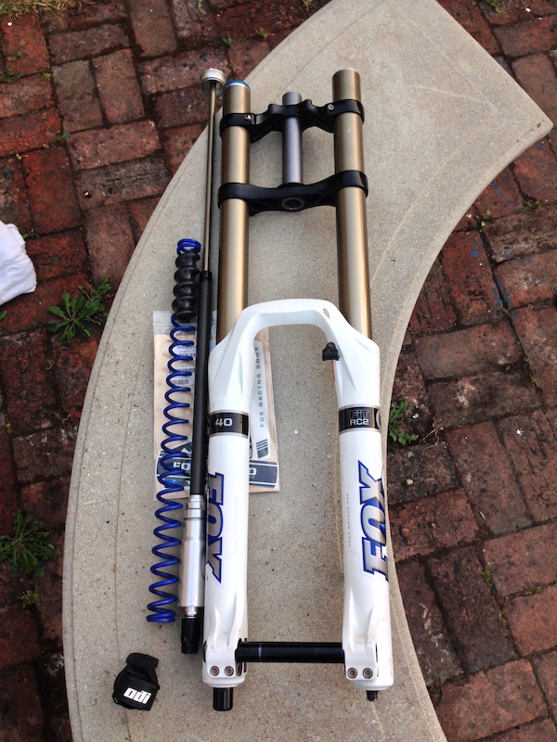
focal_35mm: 33
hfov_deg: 42.9
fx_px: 708
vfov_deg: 55.4
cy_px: 371
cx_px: 278
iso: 64
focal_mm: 4.12
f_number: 2.4
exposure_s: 1/30
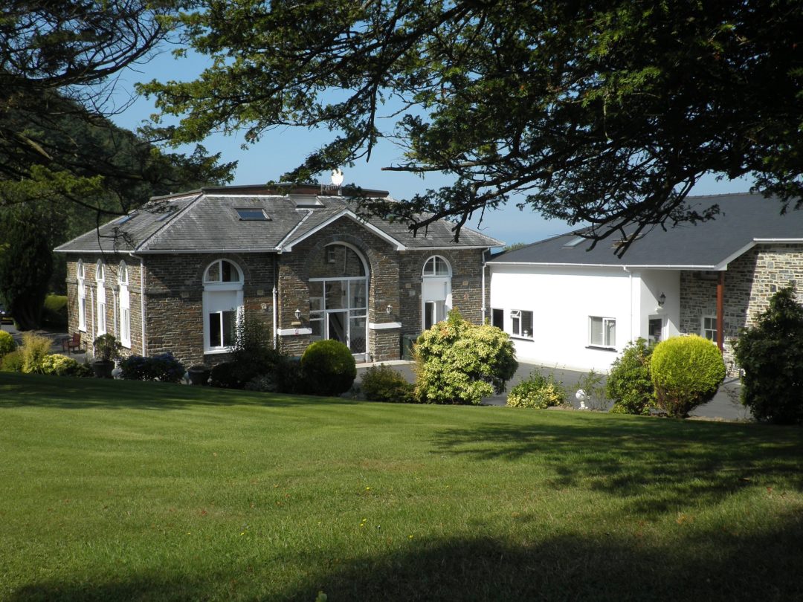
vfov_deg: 36.8
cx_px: 402
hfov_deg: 47.9
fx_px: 905
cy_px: 301
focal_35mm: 39
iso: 64
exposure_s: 1/100
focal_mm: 7
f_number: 10.2
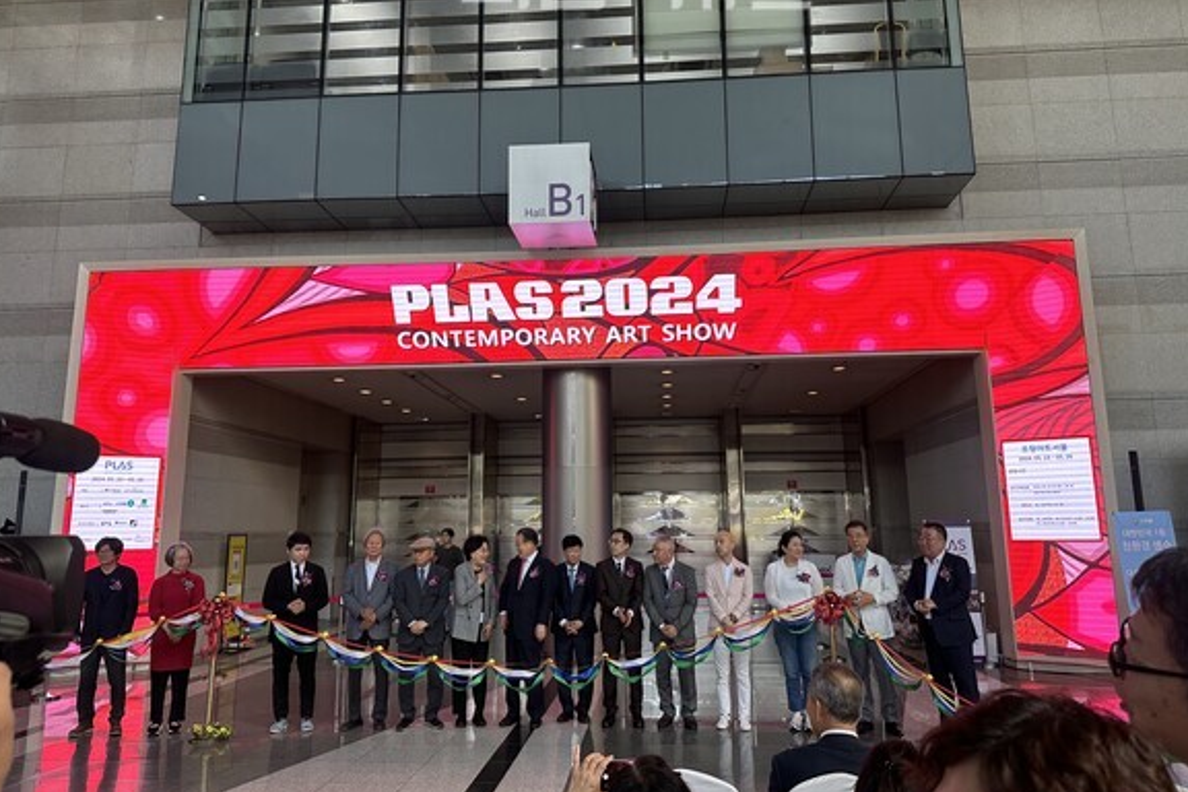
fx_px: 858
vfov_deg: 49.5
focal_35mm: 26
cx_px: 604
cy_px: 361
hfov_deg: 69.4
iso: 100
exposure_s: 1/125
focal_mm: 6.86
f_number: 1.78
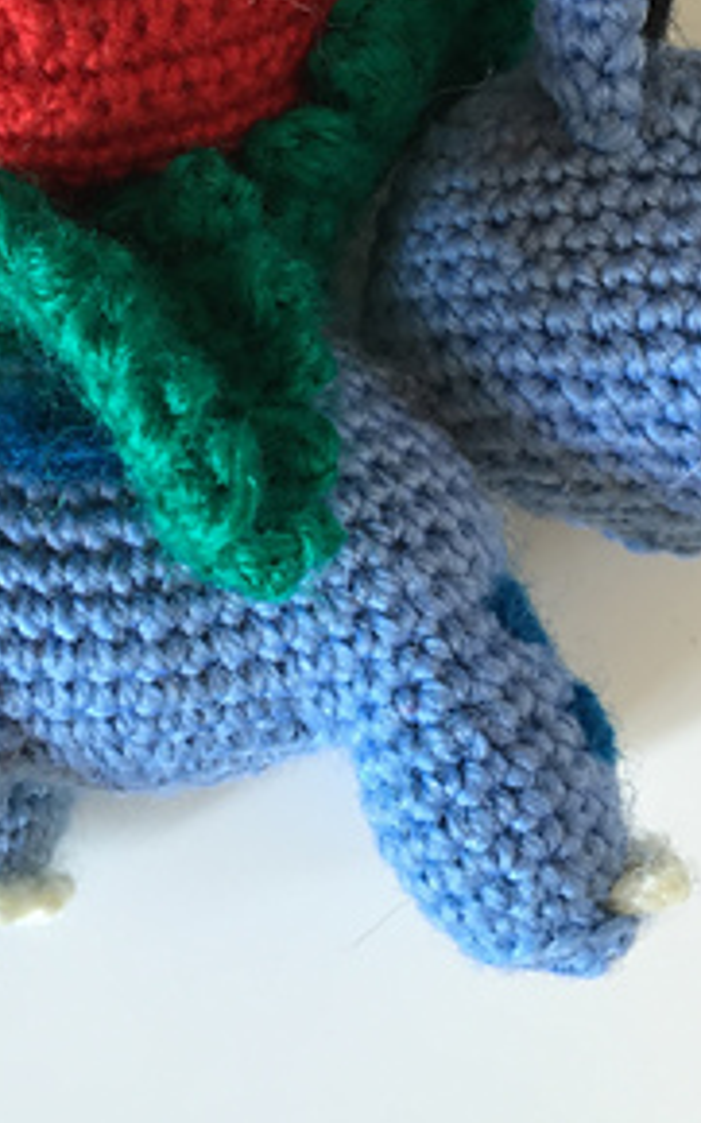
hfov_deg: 24.4
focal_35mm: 53
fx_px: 1622
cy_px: 387
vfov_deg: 37.8
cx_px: 300
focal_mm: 4.15
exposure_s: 1/33
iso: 100
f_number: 2.2
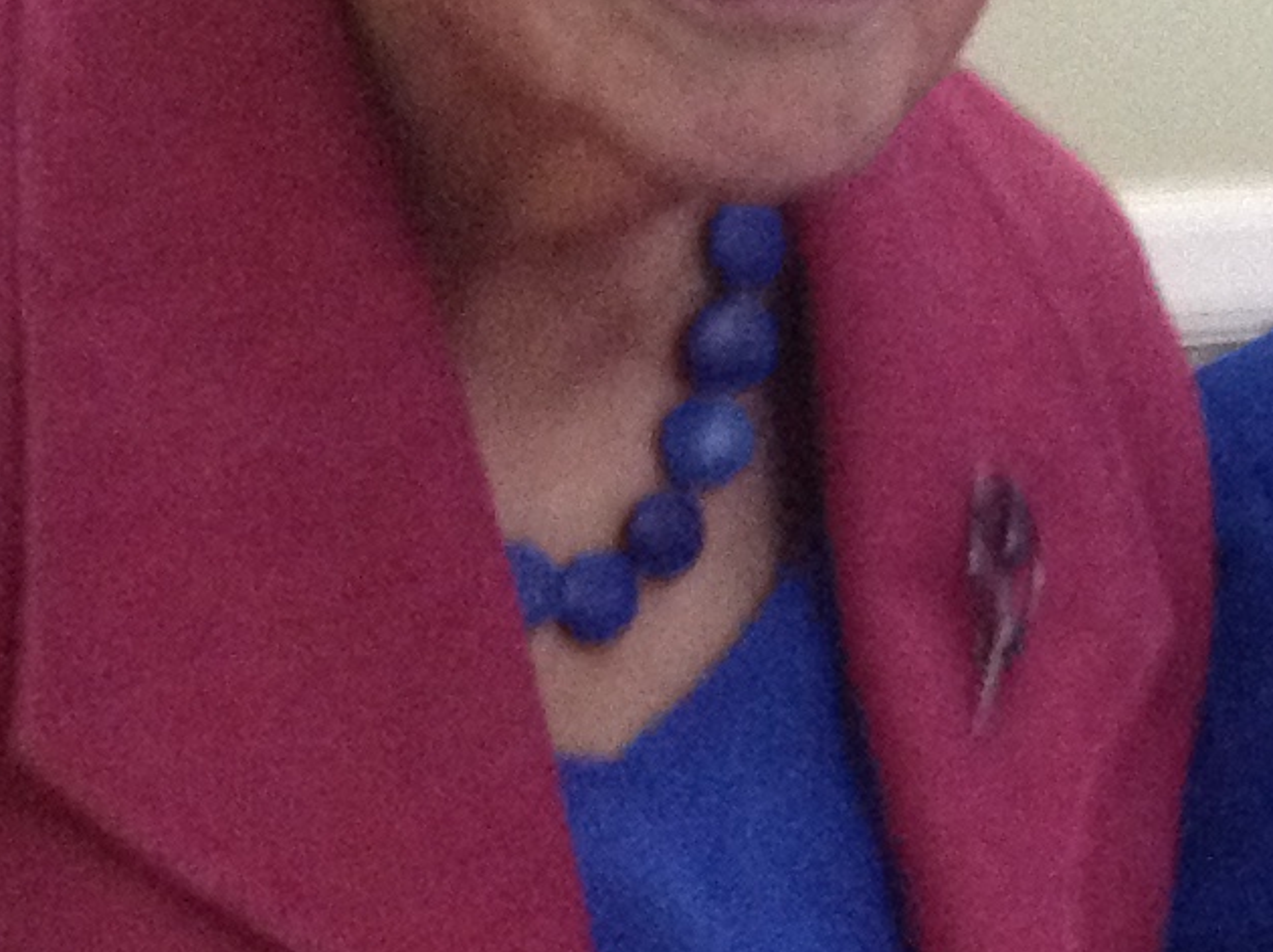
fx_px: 5290
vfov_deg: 10.2
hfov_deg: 12.7
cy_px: 24
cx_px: 2144
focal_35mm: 144
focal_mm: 4.28
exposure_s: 1/15
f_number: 2.4
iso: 400
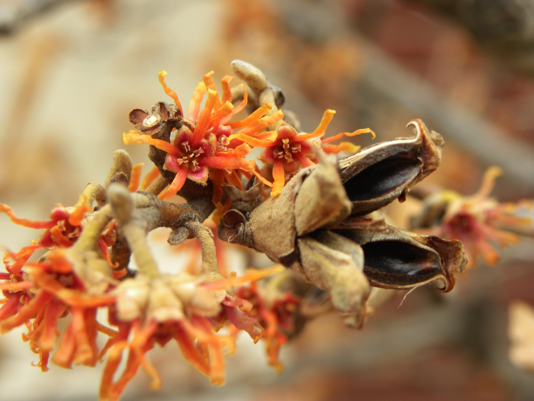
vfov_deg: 17.4
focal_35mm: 85
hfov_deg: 23.0
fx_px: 1311
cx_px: 267
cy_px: 200
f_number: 4
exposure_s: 1/82.3
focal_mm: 15.1
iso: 76
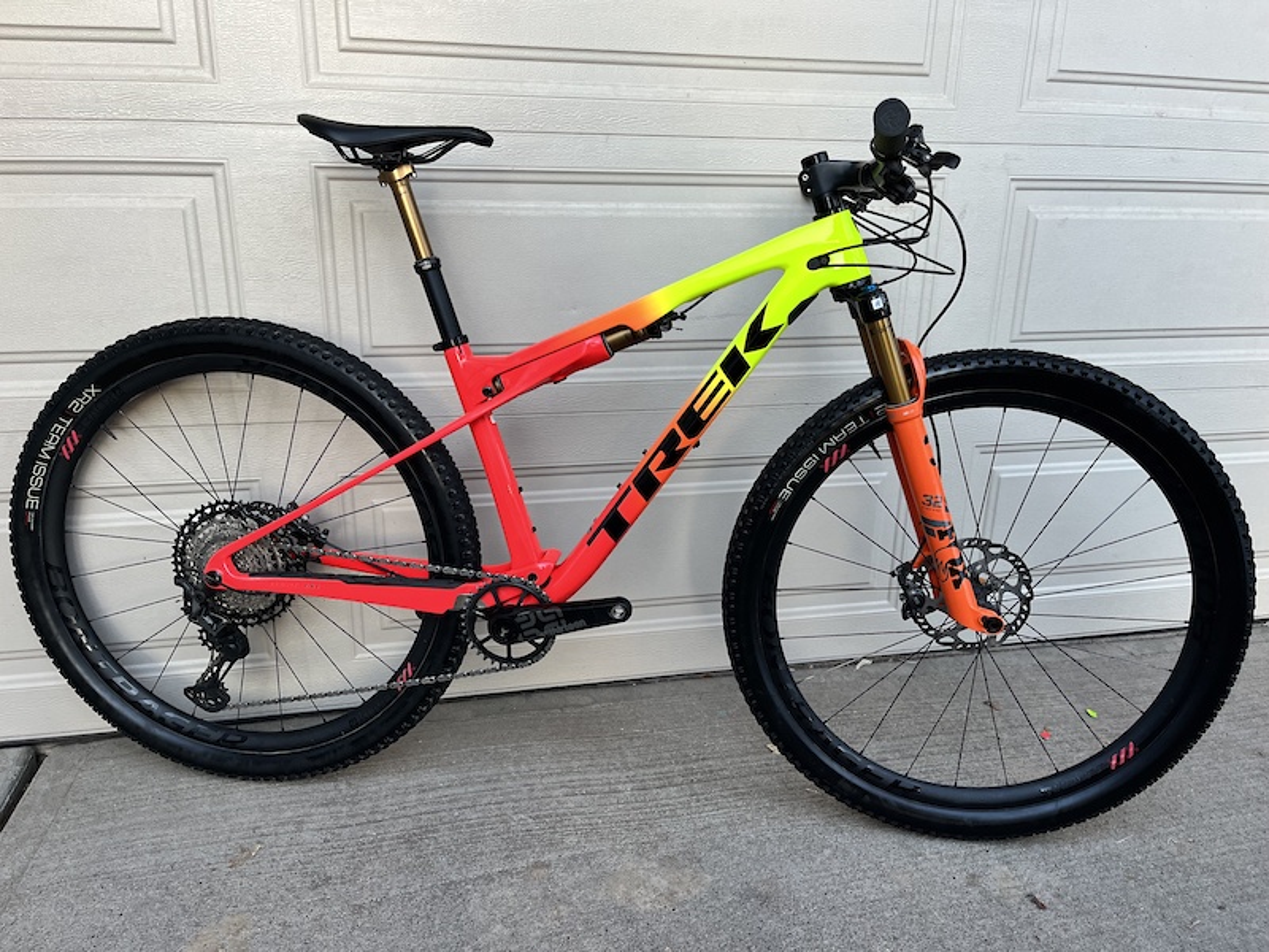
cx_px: 634
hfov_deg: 67.3
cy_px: 476
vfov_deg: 53.1
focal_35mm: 26
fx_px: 953
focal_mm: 5.1
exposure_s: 1/116
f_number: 1.6
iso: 125
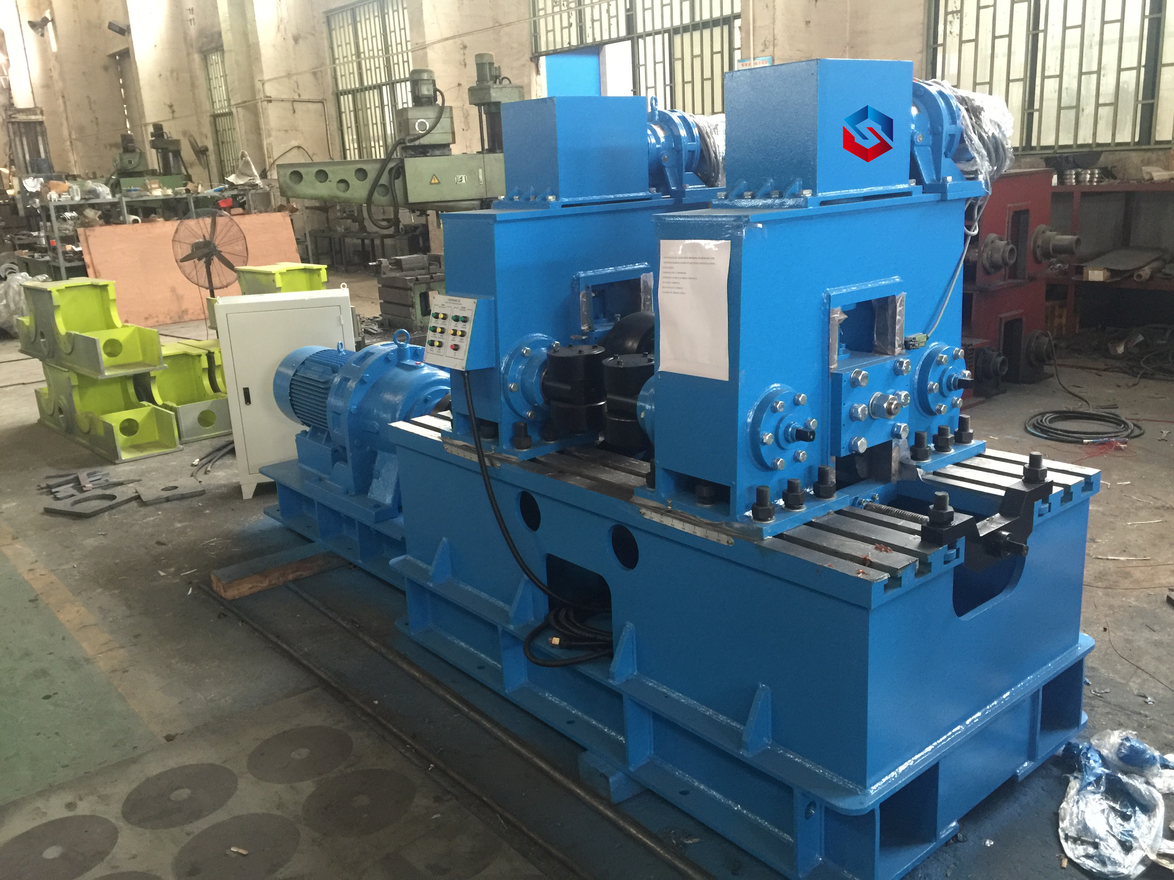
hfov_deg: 61.7
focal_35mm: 29
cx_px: 587
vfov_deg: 48.2
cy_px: 440
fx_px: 984
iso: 125
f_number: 2.2
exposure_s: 1/8
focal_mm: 4.15
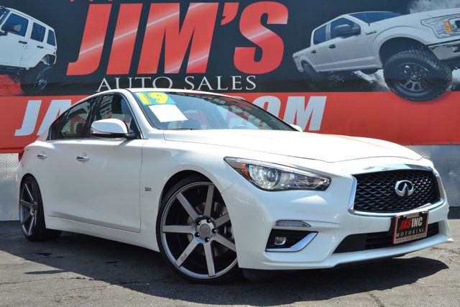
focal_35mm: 44
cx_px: 230
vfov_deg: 30.9
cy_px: 154
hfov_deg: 45.0
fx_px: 556
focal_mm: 29
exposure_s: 1/250
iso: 100
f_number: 8
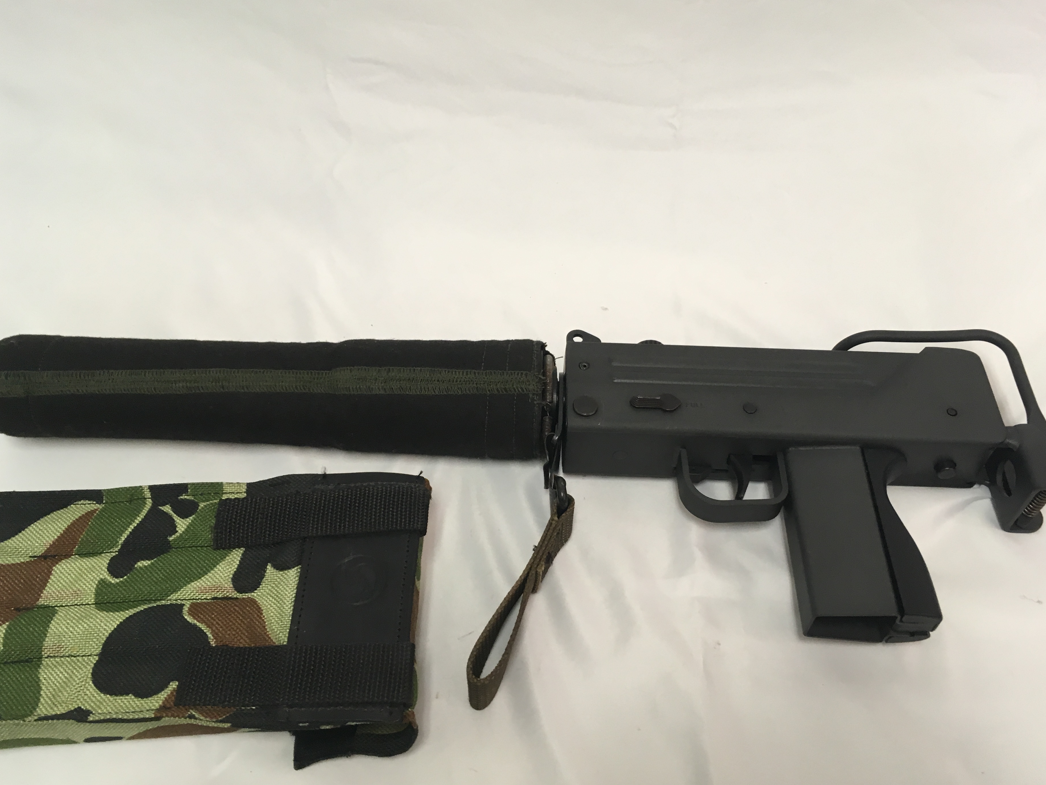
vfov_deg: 44.2
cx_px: 534
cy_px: 377
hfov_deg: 56.8
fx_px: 967
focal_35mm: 32
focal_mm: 4.15
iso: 64
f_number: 2.2
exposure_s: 1/30
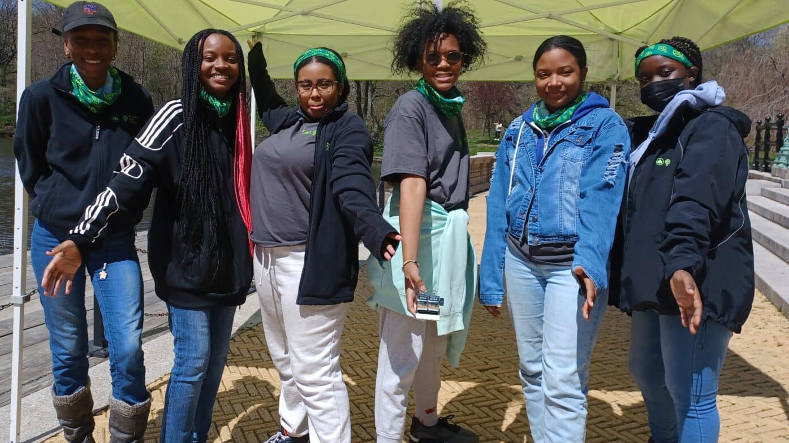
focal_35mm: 30
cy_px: 190
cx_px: 385
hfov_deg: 64.3
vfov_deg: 38.8
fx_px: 628
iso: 32
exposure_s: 1/613
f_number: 1.8
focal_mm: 4.6
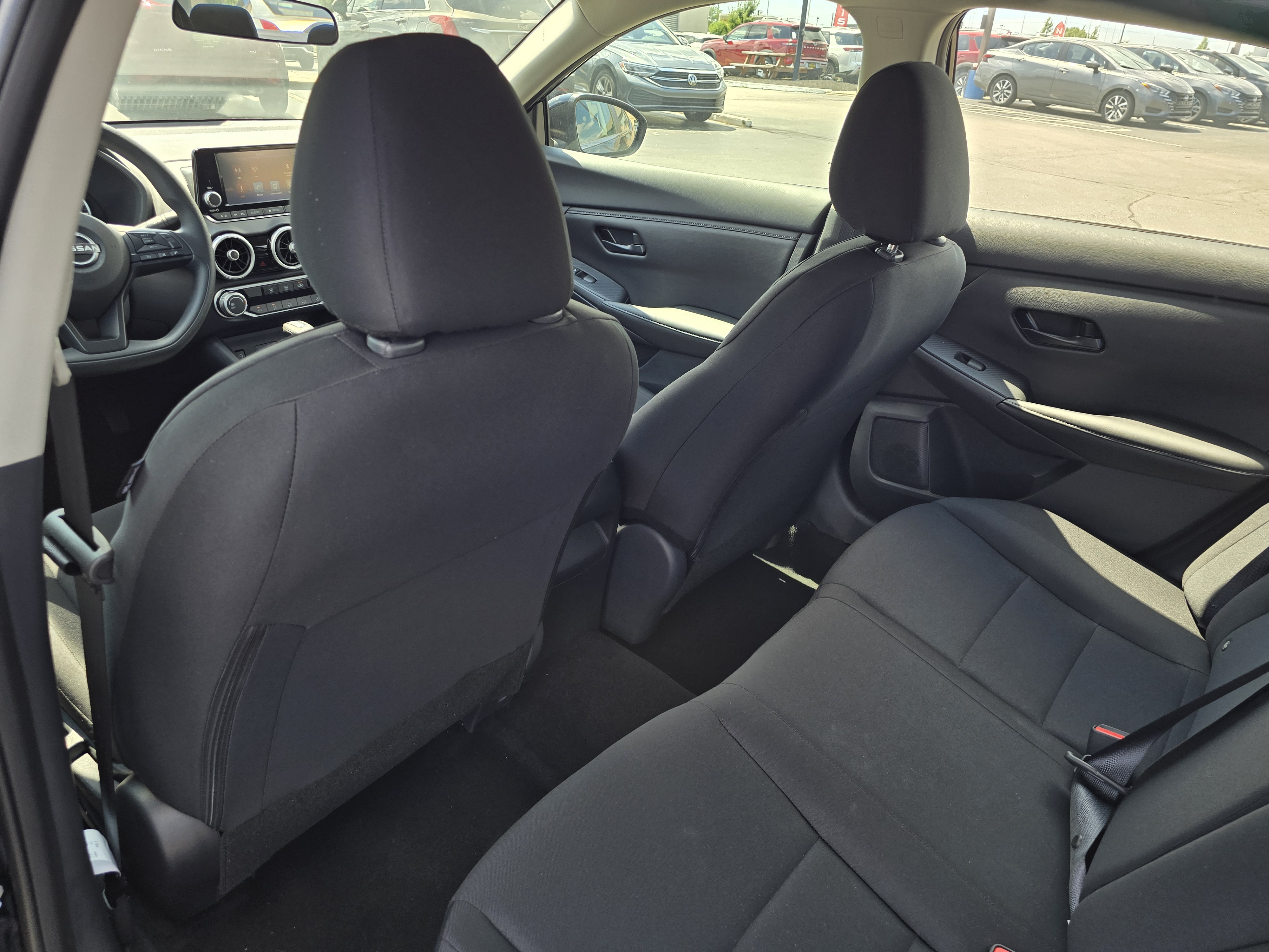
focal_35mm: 23
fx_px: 843
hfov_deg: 73.9
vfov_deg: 58.9
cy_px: 476
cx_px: 634
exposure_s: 1/180
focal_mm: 6.3
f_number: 1.7
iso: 32
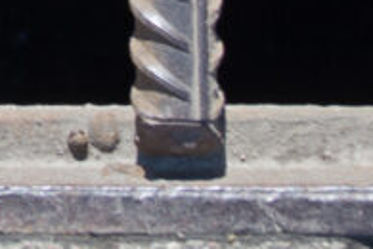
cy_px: -621
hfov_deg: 4.3
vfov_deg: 2.8
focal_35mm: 472
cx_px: -472
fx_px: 4890
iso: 100
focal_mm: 40
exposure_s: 1/200
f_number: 5.6
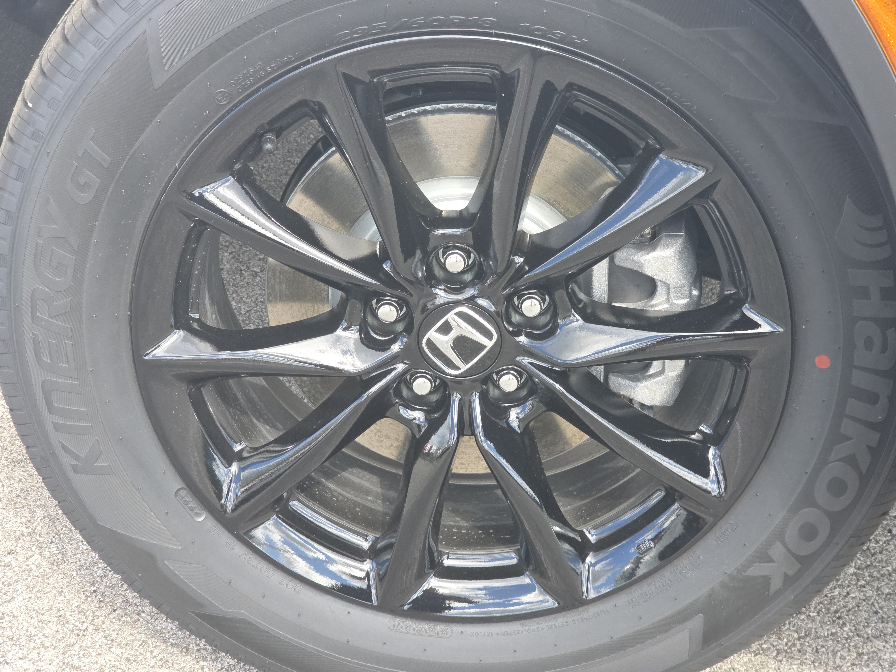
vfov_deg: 21.3
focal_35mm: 69
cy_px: 336
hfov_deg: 28.2
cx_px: 448
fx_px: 1786
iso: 50
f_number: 2.4
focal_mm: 7.9
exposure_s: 1/218
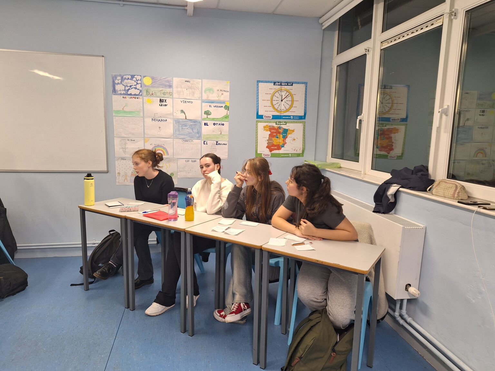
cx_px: 248
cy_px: 186
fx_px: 329
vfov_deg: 58.9
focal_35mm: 23
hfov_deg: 73.9
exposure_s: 1/50
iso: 80
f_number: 1.8
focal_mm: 5.54
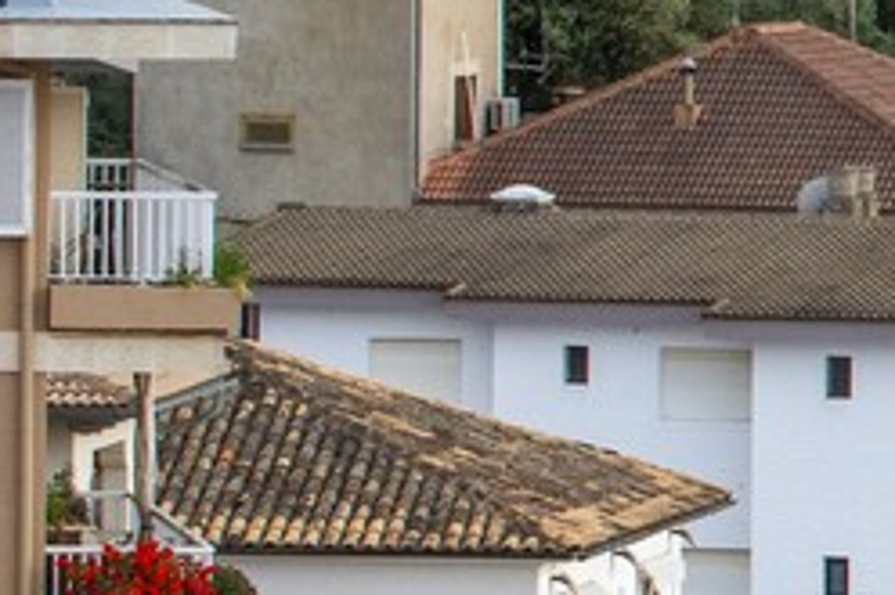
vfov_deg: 2.4
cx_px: 2533
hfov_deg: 3.5
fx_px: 14434
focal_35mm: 581
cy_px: 407
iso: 800
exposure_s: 1/800
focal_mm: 80
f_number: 7.1
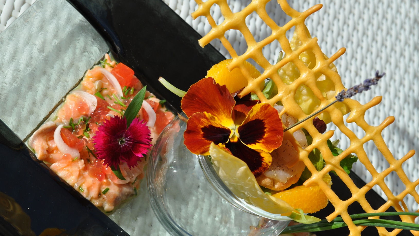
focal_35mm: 87
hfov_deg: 24.6
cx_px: 210
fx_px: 961
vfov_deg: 14.0
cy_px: 118
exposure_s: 1/400
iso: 200
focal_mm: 55
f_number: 10
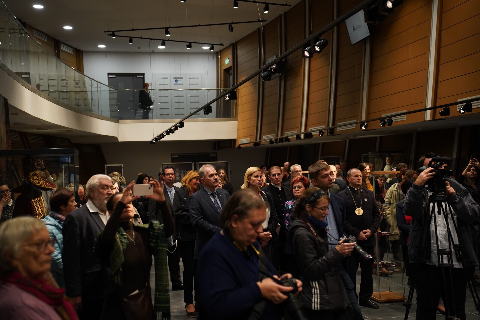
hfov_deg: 42.7
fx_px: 613
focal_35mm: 46
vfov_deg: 29.2
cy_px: 160
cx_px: 240
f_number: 2.8
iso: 3200
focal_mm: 46
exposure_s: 1/320
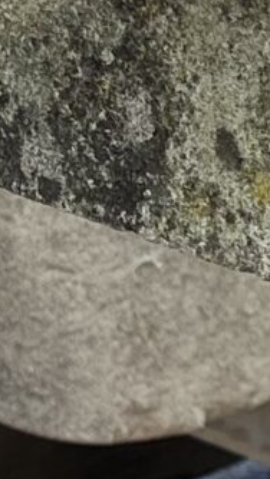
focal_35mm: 217
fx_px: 2761
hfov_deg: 5.5
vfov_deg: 9.9
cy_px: 116
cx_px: 570
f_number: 1.6
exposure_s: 1/1279
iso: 50
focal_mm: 5.1
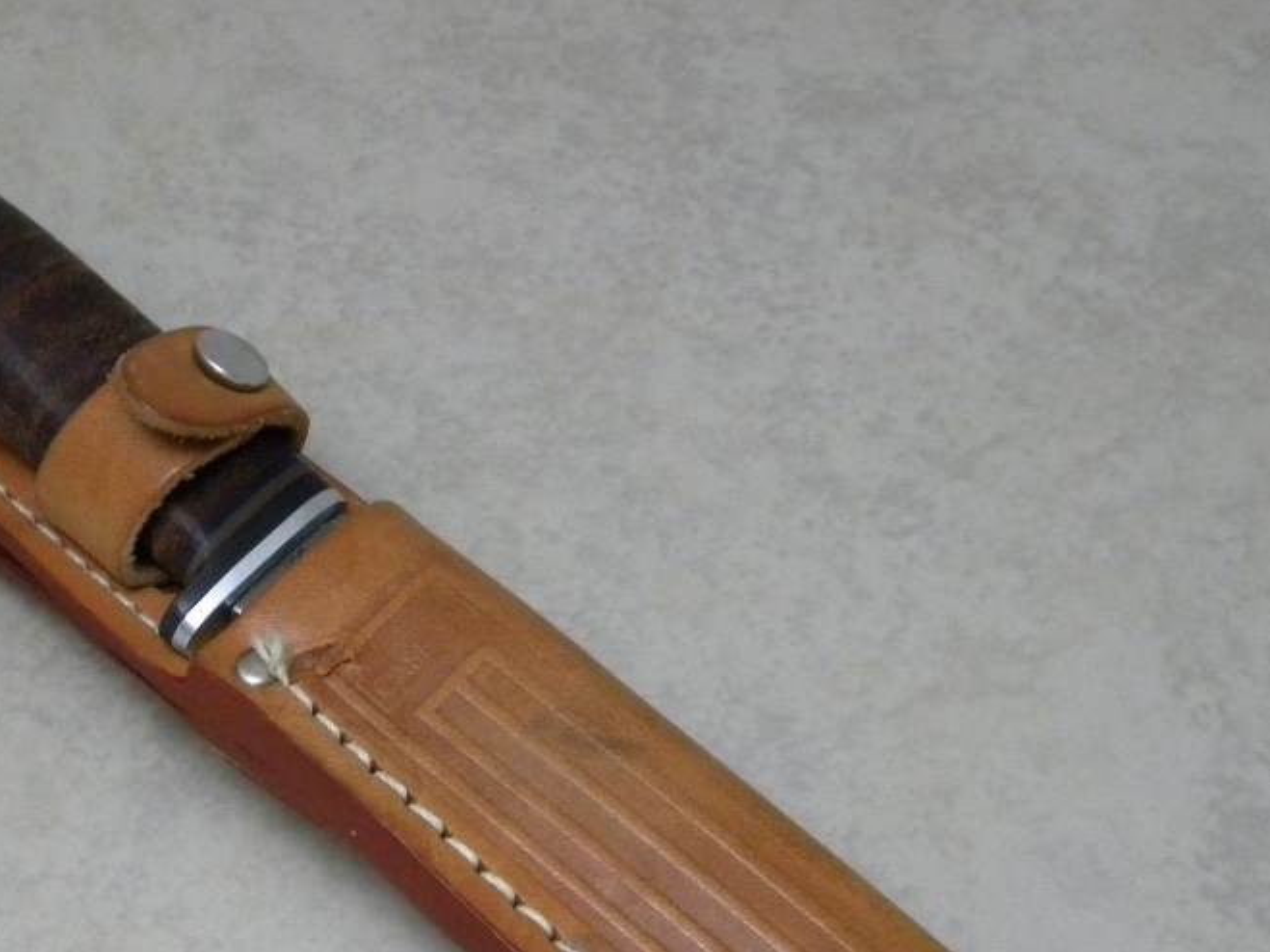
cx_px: 428
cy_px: 659
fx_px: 3118
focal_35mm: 85
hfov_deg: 22.9
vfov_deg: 17.3
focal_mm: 10.1
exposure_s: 1/33.3
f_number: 4.1
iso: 400
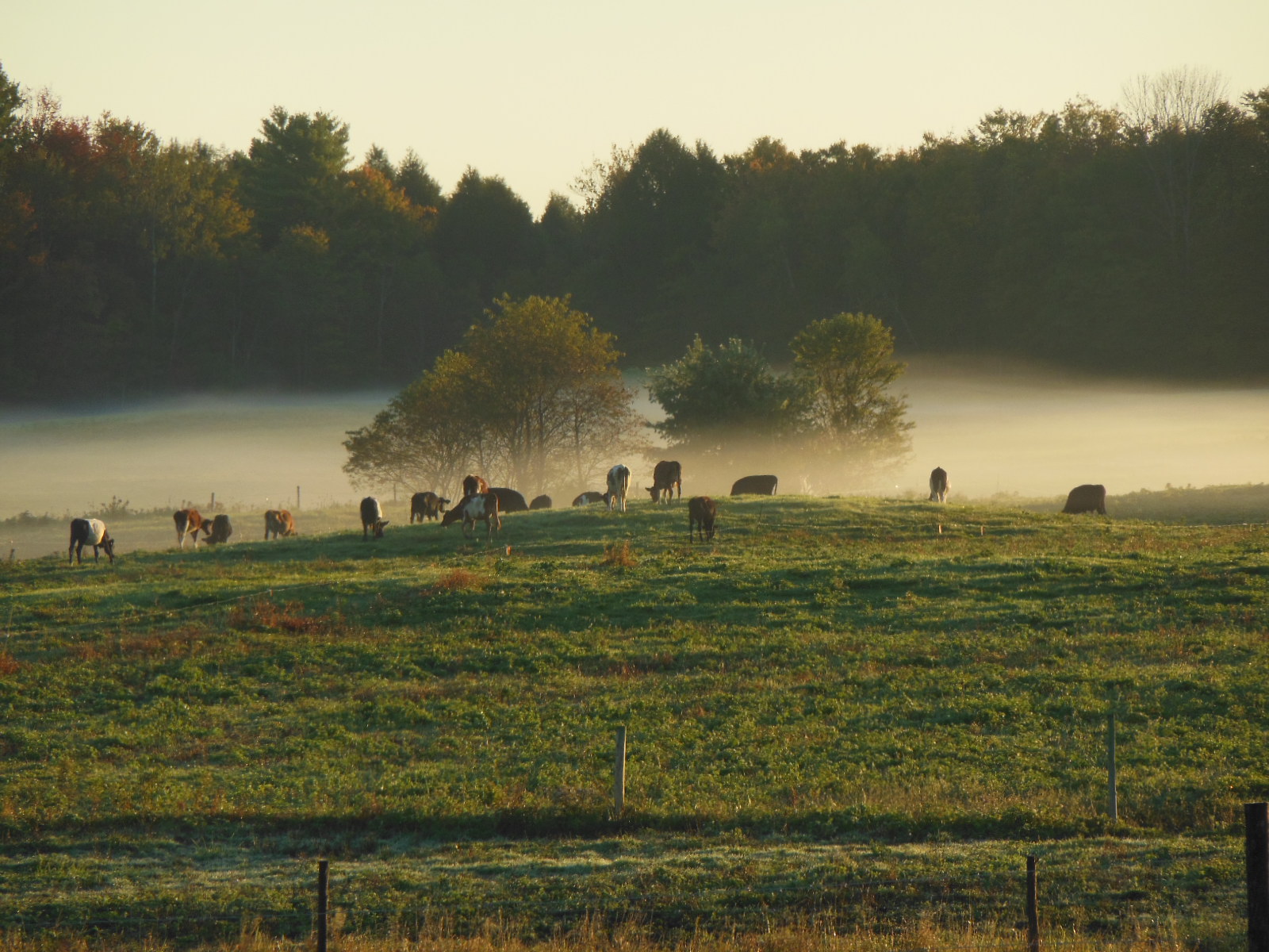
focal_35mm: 250
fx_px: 9165
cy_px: 476
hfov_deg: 7.9
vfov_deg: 5.9
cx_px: 634
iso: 125
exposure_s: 1/160
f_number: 5.8
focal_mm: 45
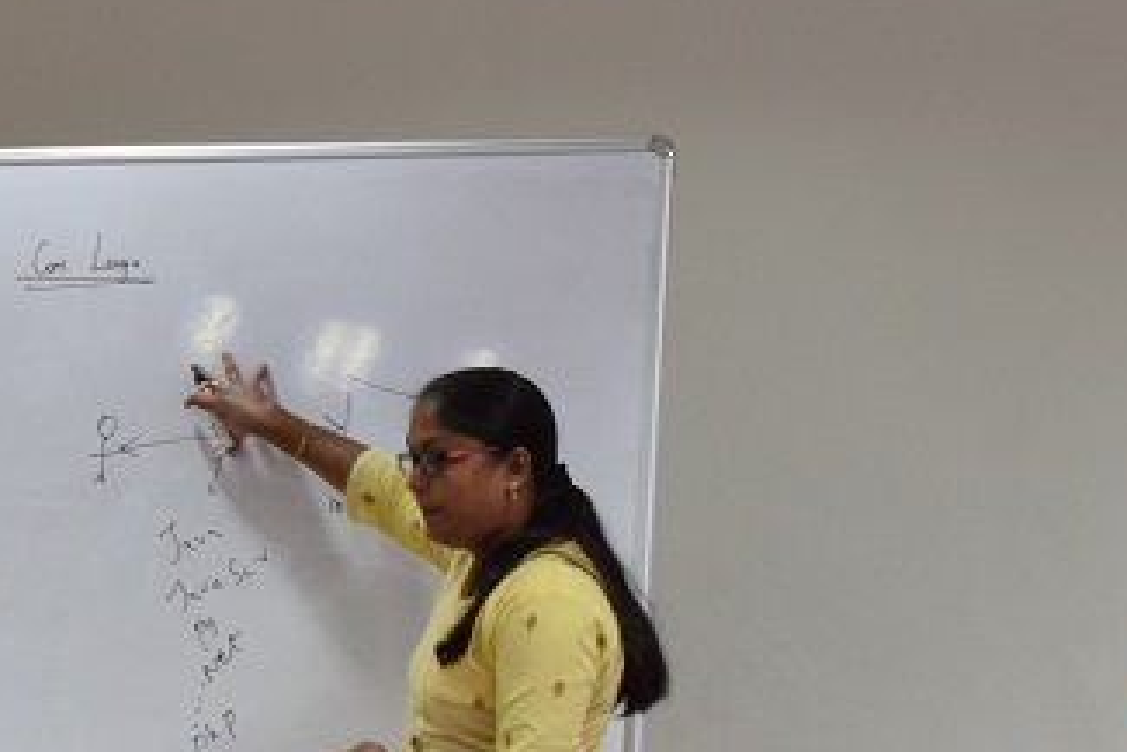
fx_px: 9547
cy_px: 561
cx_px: -291
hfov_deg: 6.7
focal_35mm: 305
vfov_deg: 4.5
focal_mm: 55
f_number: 5.6
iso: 800
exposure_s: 1/30
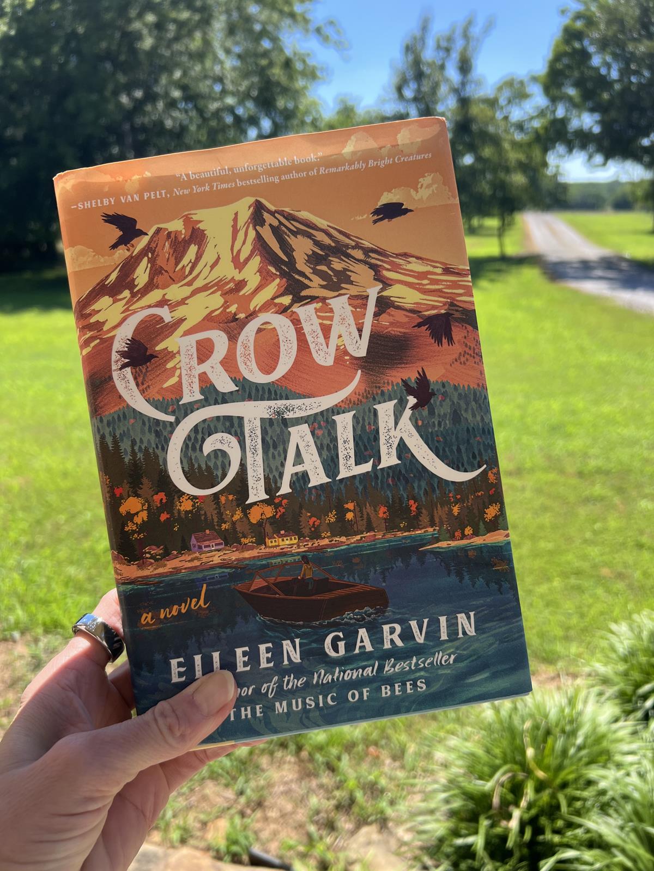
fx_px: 655
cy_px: 436
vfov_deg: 67.3
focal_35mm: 26
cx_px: 327
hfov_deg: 53.1
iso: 50
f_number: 1.5
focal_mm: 5.7
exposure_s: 1/1326
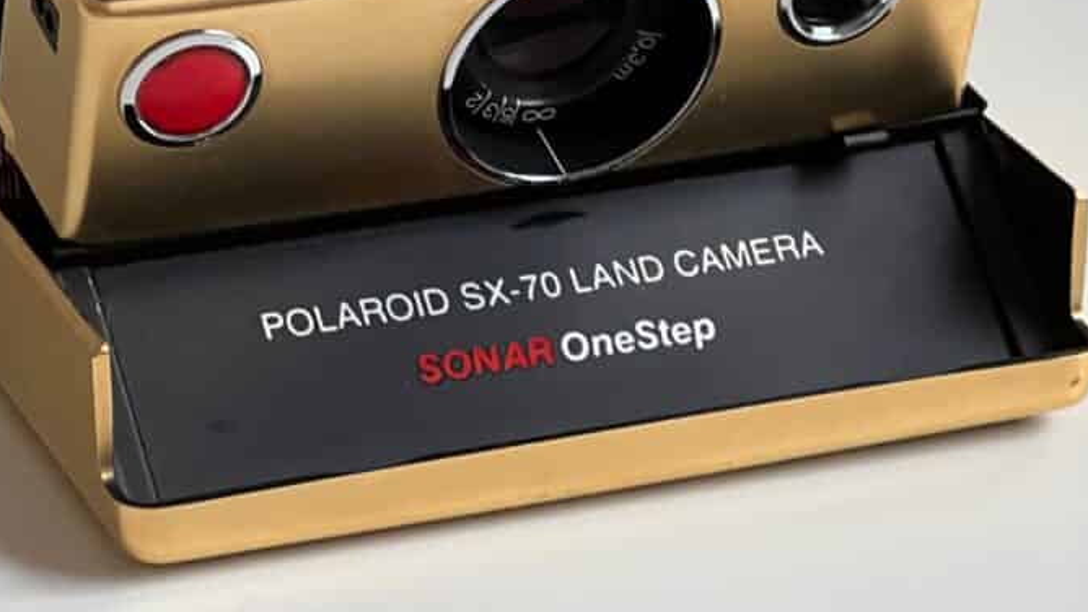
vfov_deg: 6.3
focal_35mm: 193
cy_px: -153
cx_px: 322
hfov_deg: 11.1
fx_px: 5569
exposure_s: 1/60
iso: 400
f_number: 2.8
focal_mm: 9
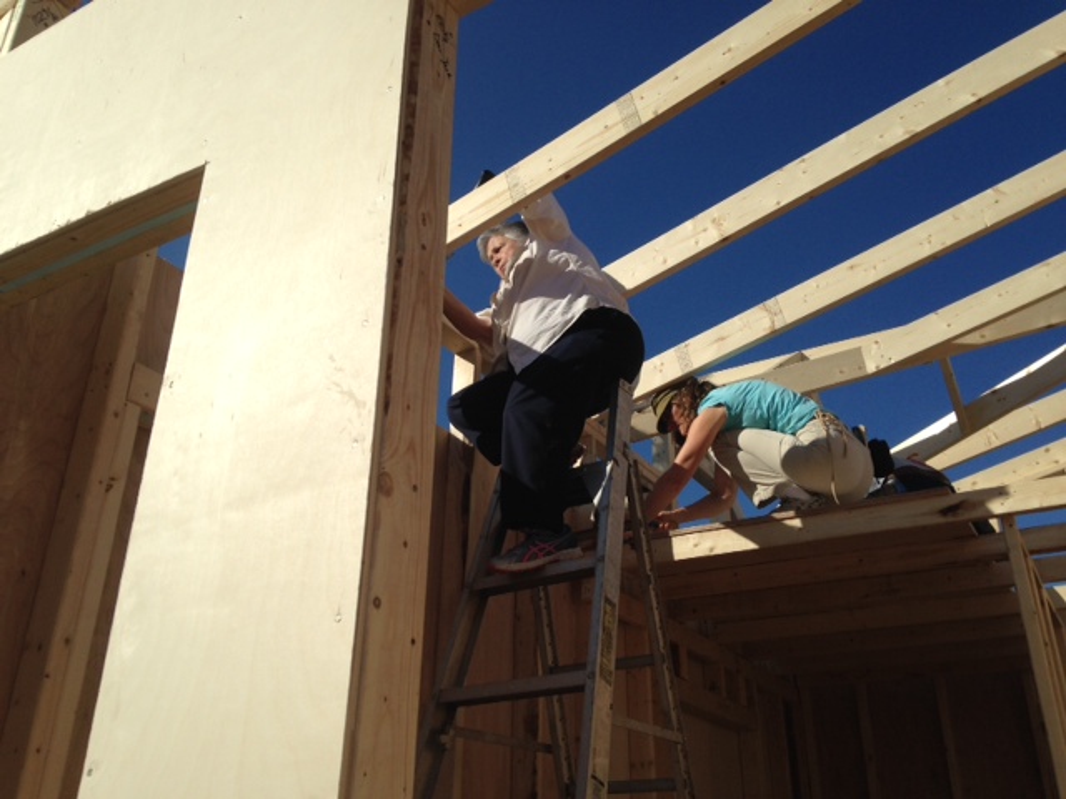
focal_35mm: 33
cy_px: 400
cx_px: 533
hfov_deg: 55.4
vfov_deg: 42.9
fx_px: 1016
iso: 50
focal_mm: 4.12
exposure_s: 1/3012
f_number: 2.4
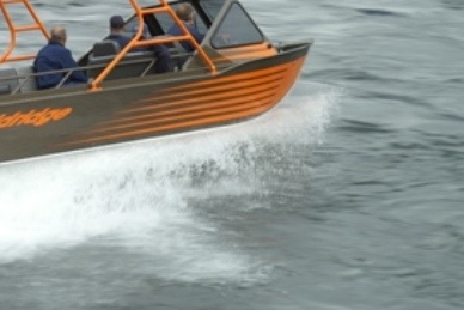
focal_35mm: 173
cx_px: 99
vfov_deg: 7.9
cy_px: 79
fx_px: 2230
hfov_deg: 11.8
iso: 100
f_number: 8
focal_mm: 70
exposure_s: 1/80
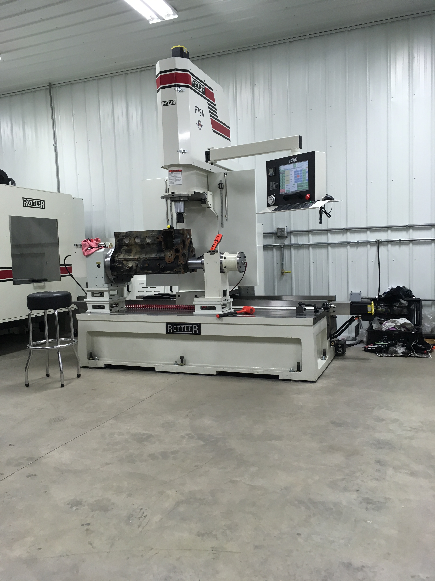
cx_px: 218
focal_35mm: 29
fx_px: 486
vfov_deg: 61.7
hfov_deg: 48.2
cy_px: 290
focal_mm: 4.15
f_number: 2.2
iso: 32
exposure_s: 1/40
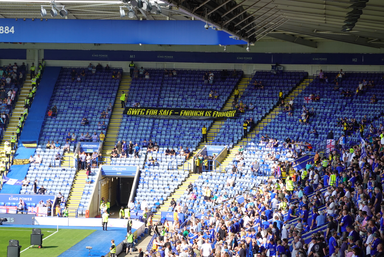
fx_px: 1633
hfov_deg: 13.4
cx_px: 192
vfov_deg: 9.0
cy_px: 128
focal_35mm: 153
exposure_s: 1/200
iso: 100
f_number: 5.6
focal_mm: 55.66
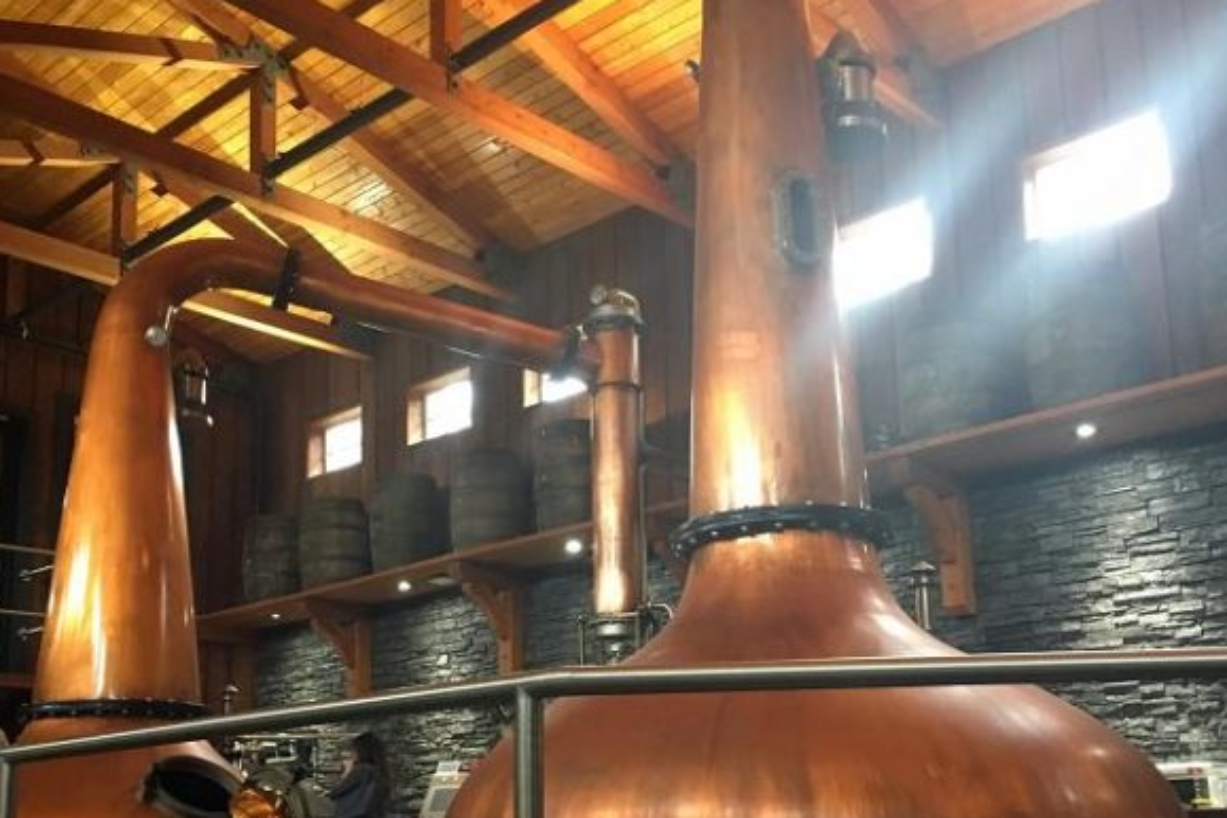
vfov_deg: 32.9
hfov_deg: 48.5
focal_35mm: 40
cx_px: 598
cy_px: 593
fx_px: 1363
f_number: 2.2
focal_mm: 4.15
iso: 200
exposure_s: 1/15
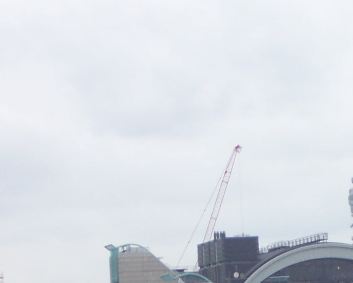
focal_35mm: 273
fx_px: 2852
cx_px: 349
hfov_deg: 7.1
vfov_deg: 5.6
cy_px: 353
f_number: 4.6
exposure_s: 1/90
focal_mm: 16.8
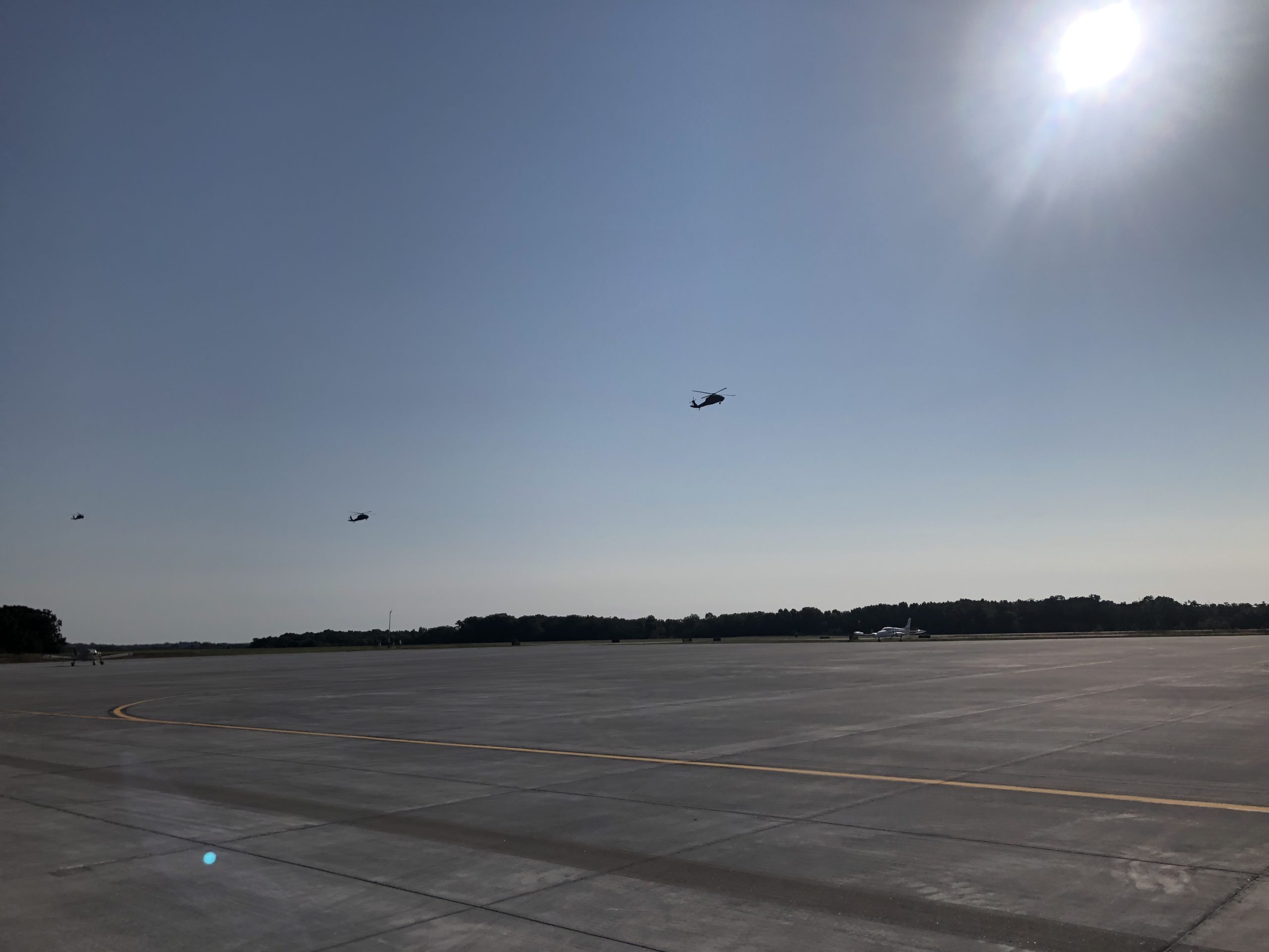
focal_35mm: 28
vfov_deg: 49.7
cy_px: 476
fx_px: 1026
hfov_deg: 63.4
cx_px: 634
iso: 25
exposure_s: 1/9804
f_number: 1.8
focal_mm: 3.99
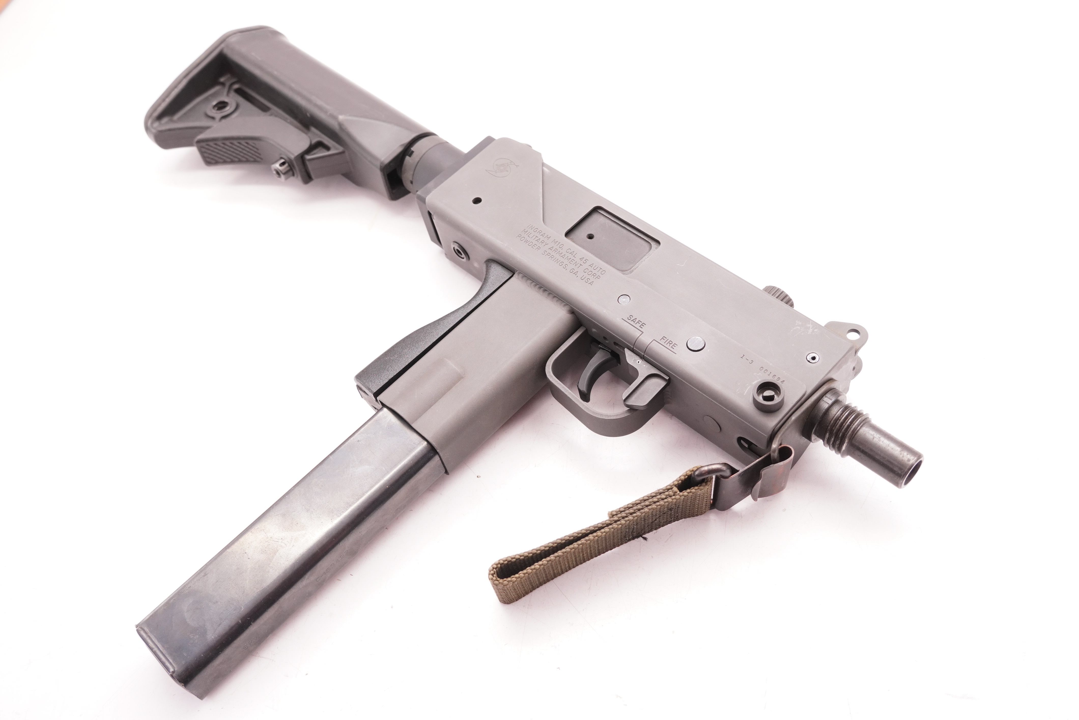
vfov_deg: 38.4
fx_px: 1035
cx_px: 540
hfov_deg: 55.1
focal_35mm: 34
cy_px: 360
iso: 1000
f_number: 5.6
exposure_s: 1/125
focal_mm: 23
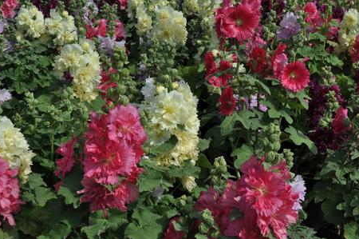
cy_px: 107
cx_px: 204
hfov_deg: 31.4
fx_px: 638
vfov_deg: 21.2
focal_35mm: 64
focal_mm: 32
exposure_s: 1/800
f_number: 8
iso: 200
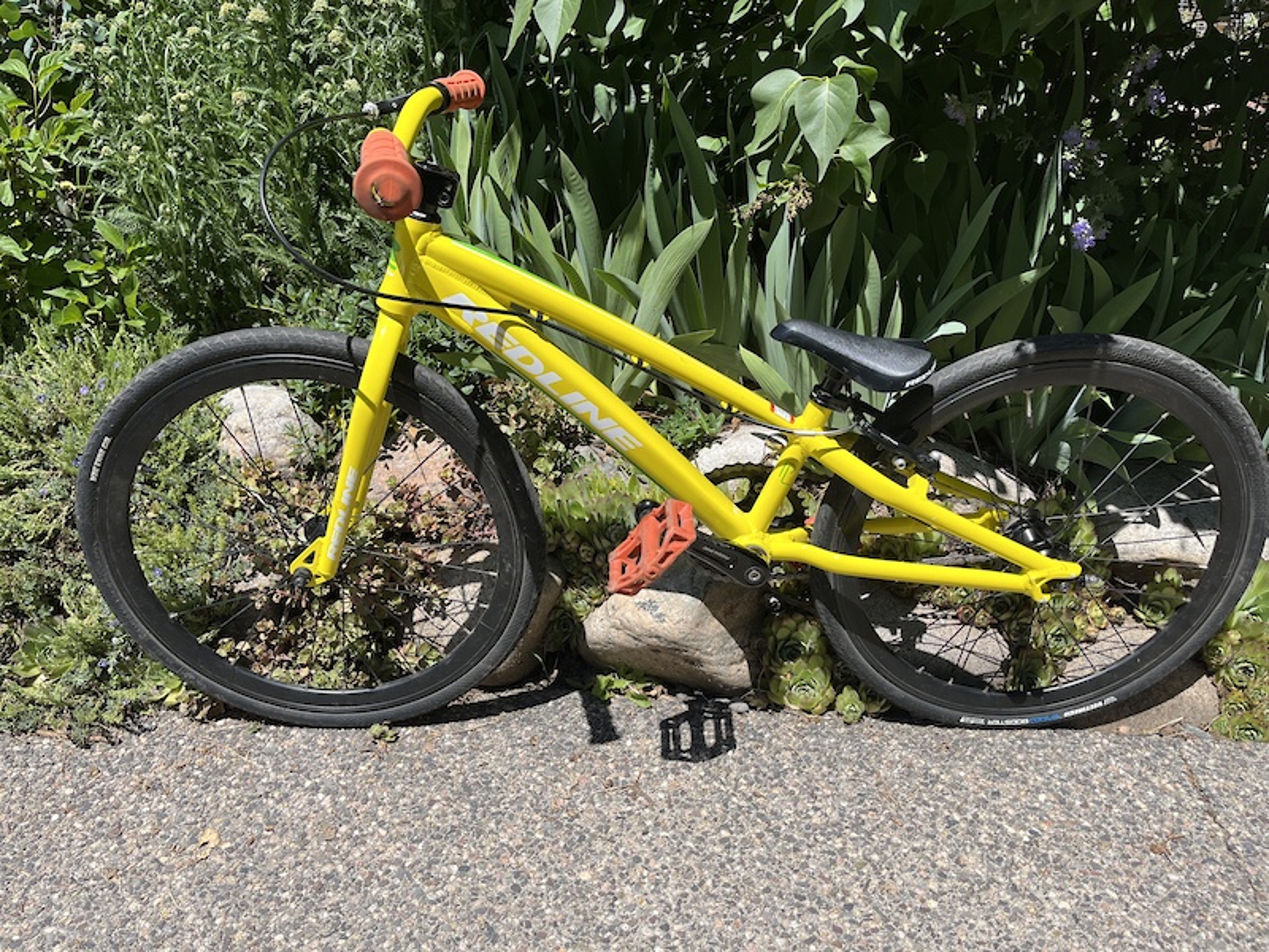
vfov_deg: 53.1
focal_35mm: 26
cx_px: 634
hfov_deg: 67.3
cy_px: 476
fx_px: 953
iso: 50
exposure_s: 1/3049
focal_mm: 5.1
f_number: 1.6
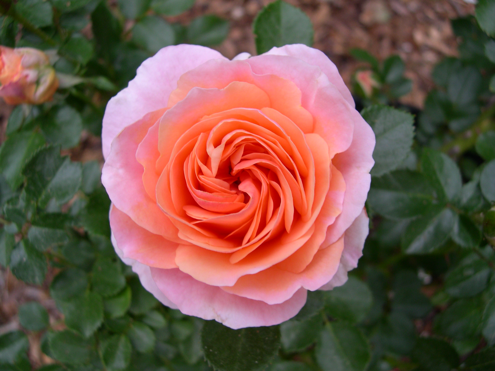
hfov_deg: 49.0
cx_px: 248
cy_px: 186
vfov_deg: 37.7
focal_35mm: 38
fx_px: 543
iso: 100
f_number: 2.8
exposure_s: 1/21.6
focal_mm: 8
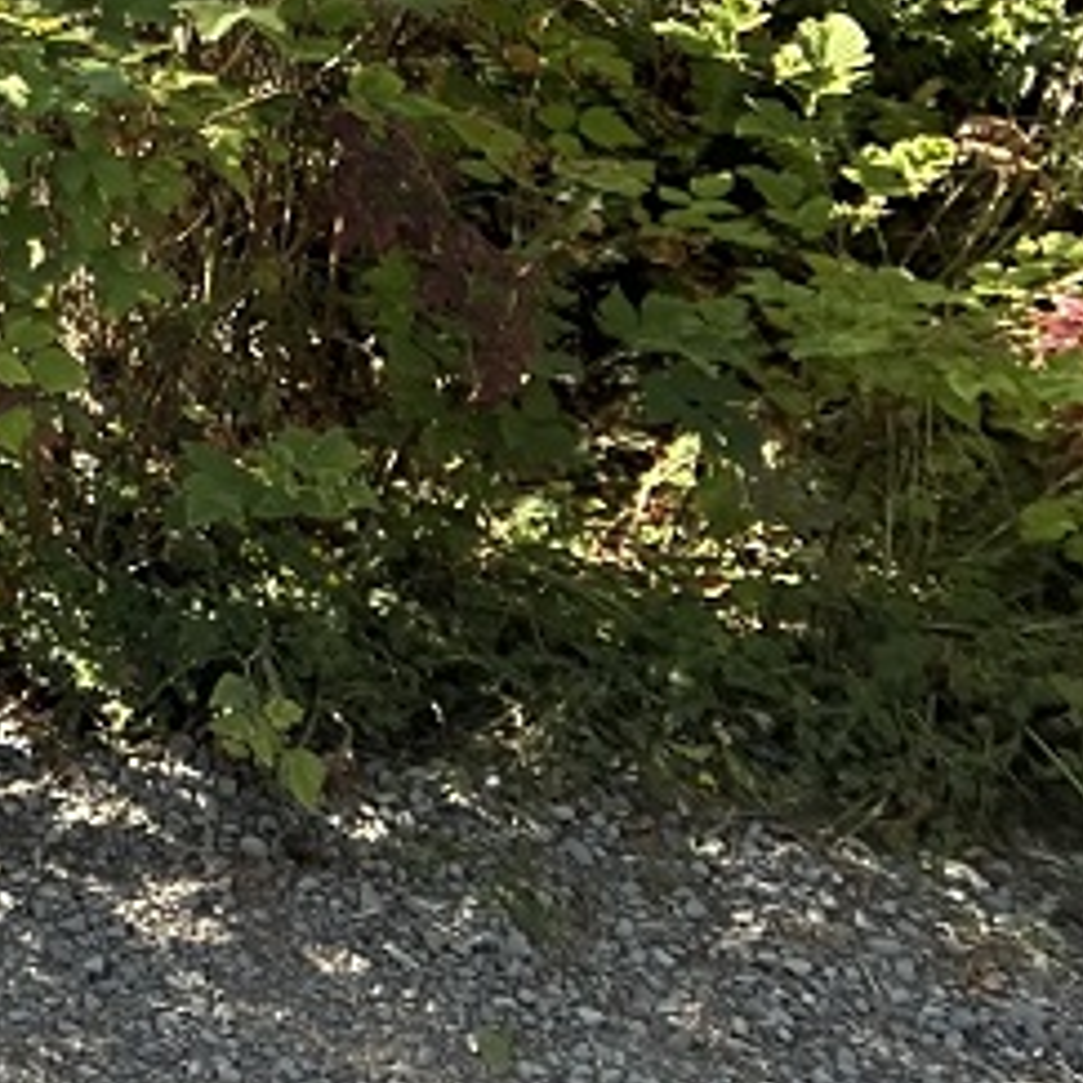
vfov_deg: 23.5
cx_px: -695
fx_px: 2372
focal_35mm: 67
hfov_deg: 20.5
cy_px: -214
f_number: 1.9
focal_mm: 2.69
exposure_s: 1/169
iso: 40
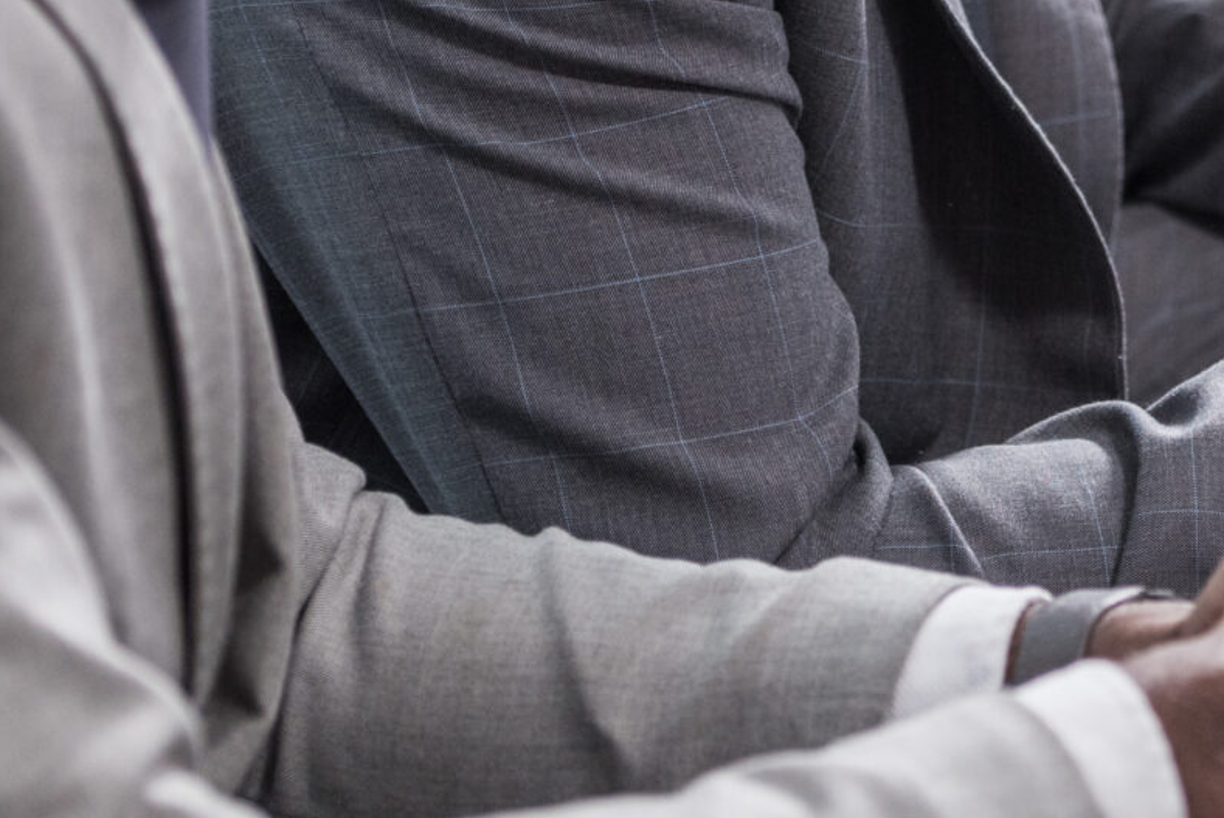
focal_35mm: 253
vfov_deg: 5.4
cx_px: 1288
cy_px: -215
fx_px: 8606
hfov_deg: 8.1
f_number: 3.5
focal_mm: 78
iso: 640
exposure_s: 1/200
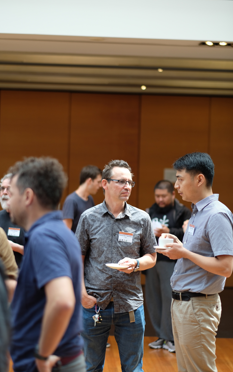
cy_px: 186
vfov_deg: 24.1
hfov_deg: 15.2
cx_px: 109
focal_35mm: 86
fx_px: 874
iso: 200
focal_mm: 56
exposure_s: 1/500
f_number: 1.4
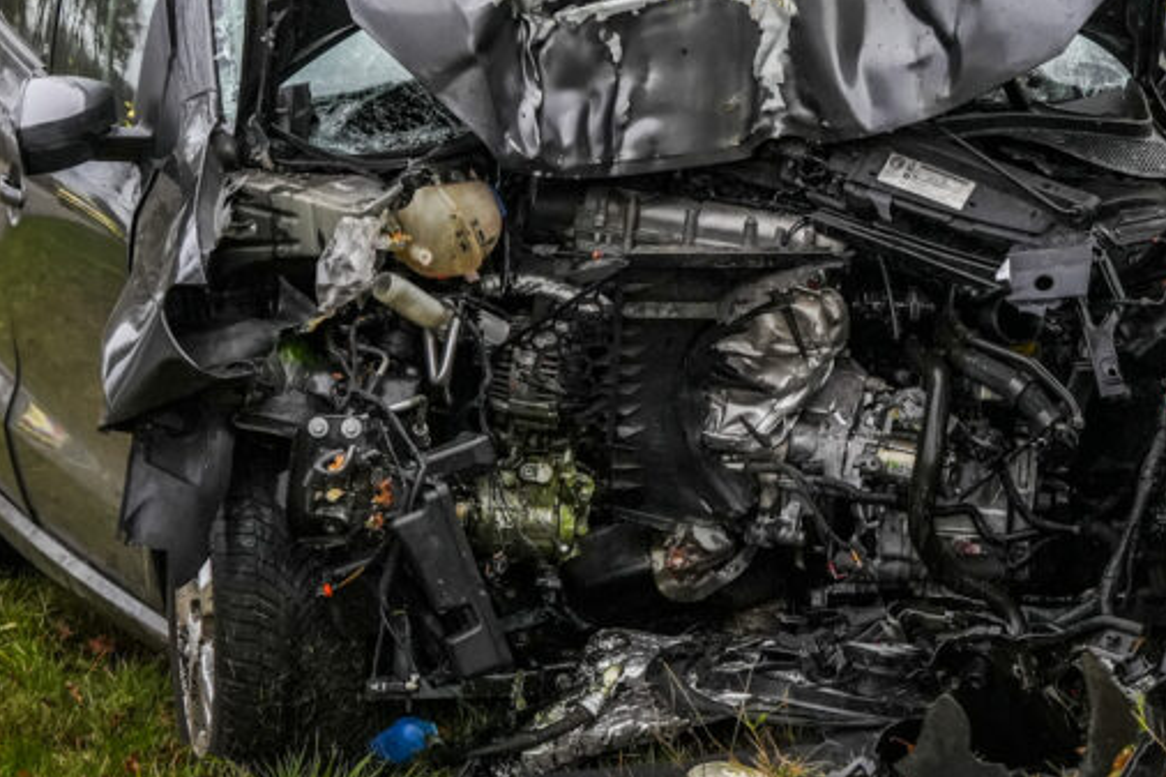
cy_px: 149
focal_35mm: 158
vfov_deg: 8.7
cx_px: 843
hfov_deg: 13.0
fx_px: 5115
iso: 2500
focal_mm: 78
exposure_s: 1/320
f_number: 8
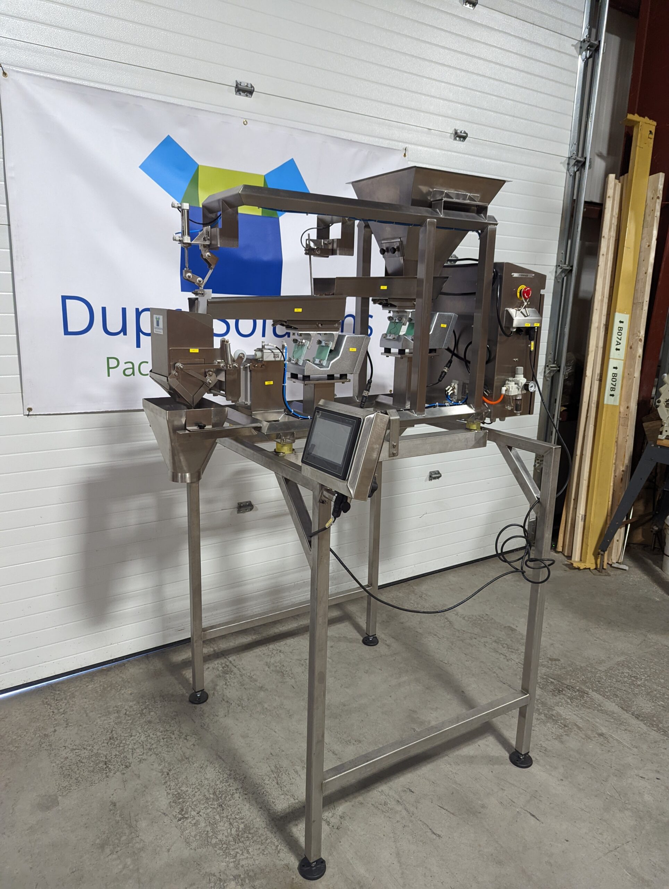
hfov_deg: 56.9
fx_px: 617
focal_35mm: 24
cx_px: 334
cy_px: 444
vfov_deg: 71.5
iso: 816
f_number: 1.85
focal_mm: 6.81
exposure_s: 1/120
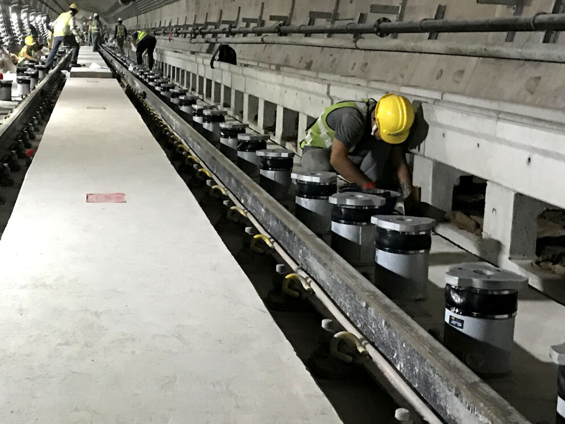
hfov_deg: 32.7
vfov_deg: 25.2
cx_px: 155
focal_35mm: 58
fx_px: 947
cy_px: 179
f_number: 1.8
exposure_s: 1/8
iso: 100
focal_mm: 3.99
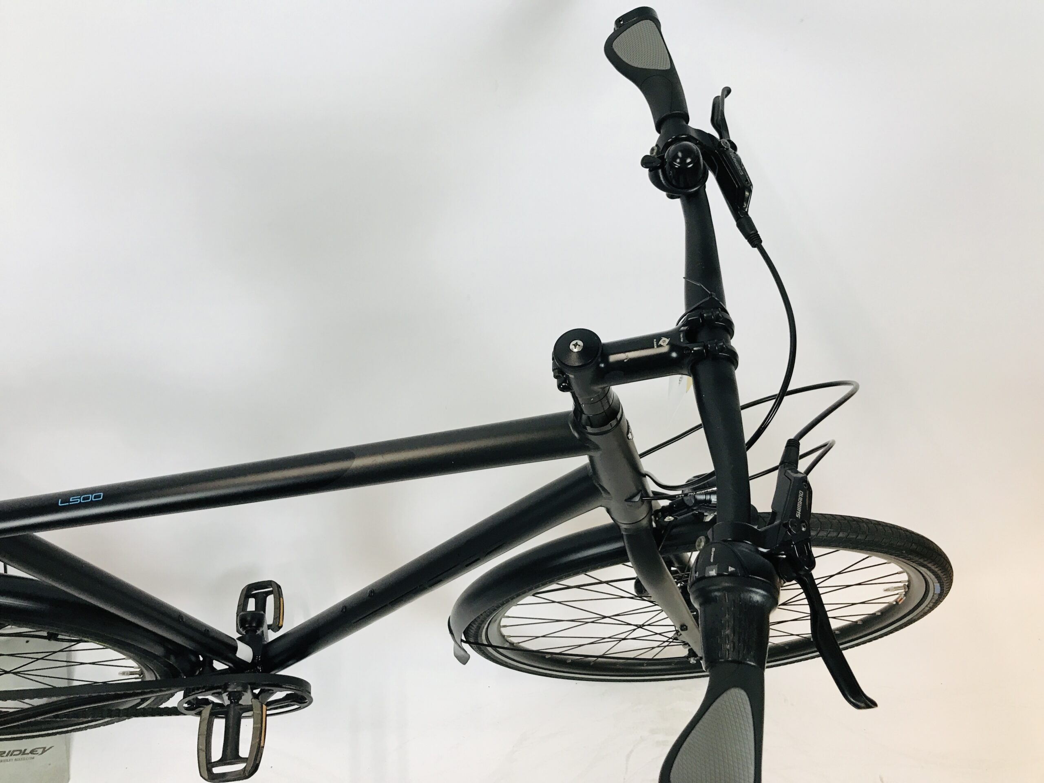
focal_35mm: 28
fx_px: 844
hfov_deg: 63.4
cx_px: 522
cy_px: 392
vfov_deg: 49.7
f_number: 1.8
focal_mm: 3.99
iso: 32
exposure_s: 1/33
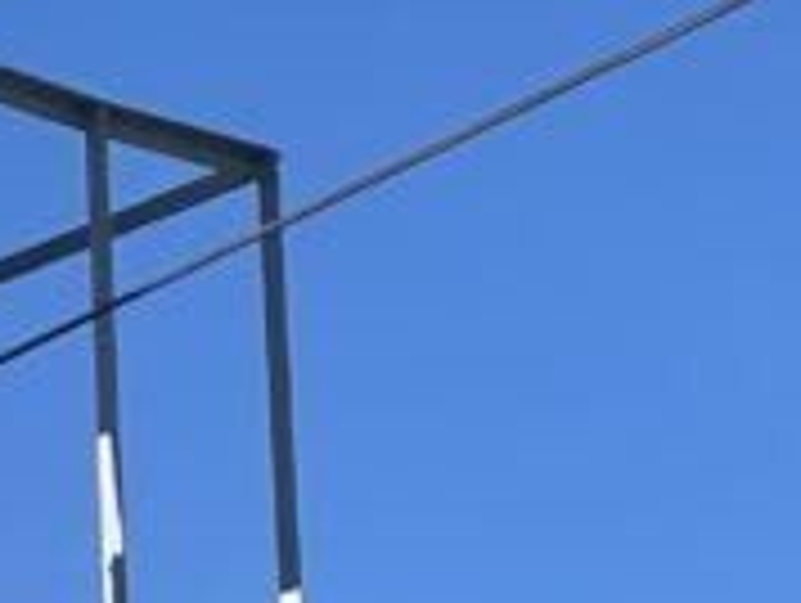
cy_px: 569
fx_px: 6627
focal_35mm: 286
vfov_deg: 5.2
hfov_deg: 6.5
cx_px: -1346
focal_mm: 6
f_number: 2
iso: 25
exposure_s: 1/1597
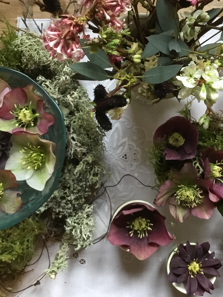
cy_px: 144
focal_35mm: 48
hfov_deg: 30.3
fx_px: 412
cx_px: 118
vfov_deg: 39.7
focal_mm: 3.3
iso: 200
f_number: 2.4
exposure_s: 1/25
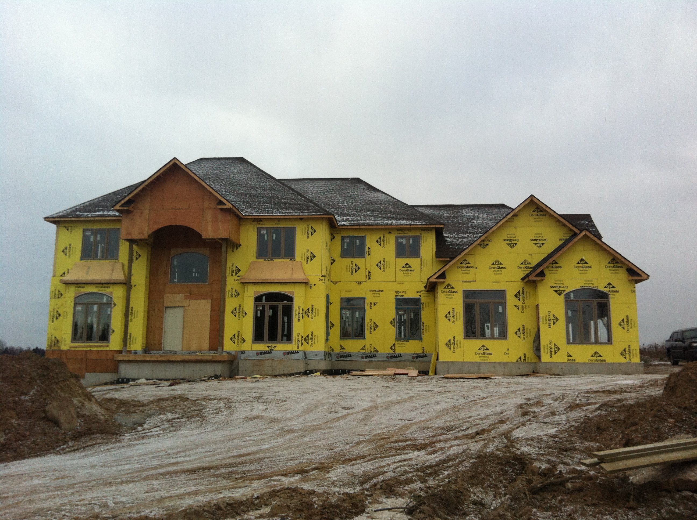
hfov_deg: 52.7
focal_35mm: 35
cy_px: 260
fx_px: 704
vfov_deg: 40.6
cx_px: 348
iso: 80
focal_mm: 3.85
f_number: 2.8
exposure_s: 1/387
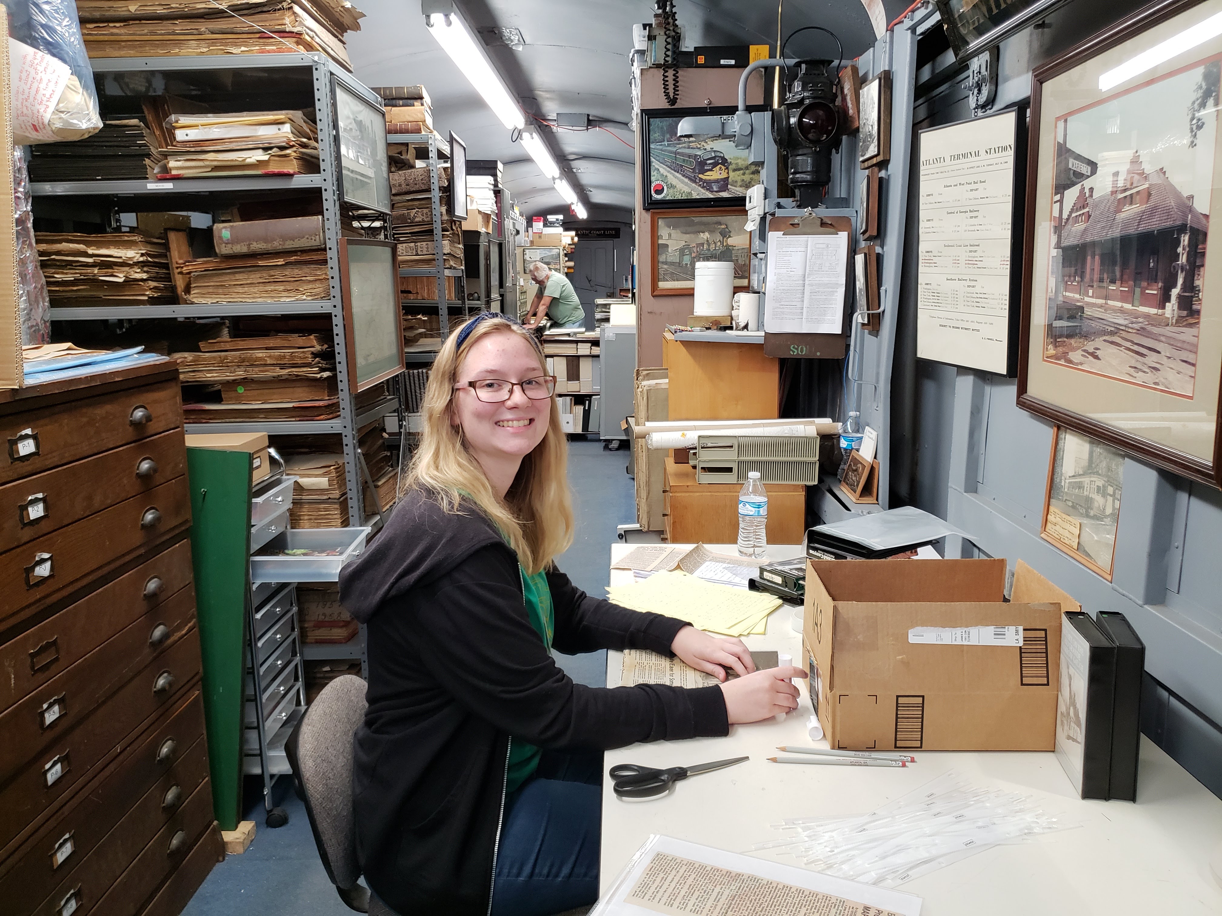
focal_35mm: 26
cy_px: 458
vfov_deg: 53.1
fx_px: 918
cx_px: 611
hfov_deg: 67.3
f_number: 1.5
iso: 250
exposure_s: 1/60
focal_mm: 4.3
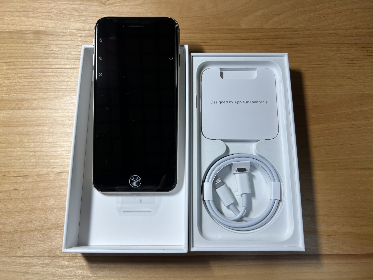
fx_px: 280
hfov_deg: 67.3
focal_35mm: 26
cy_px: 140
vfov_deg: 53.1
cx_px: 186
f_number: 1.5
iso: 32
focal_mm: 5.7
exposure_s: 1/120
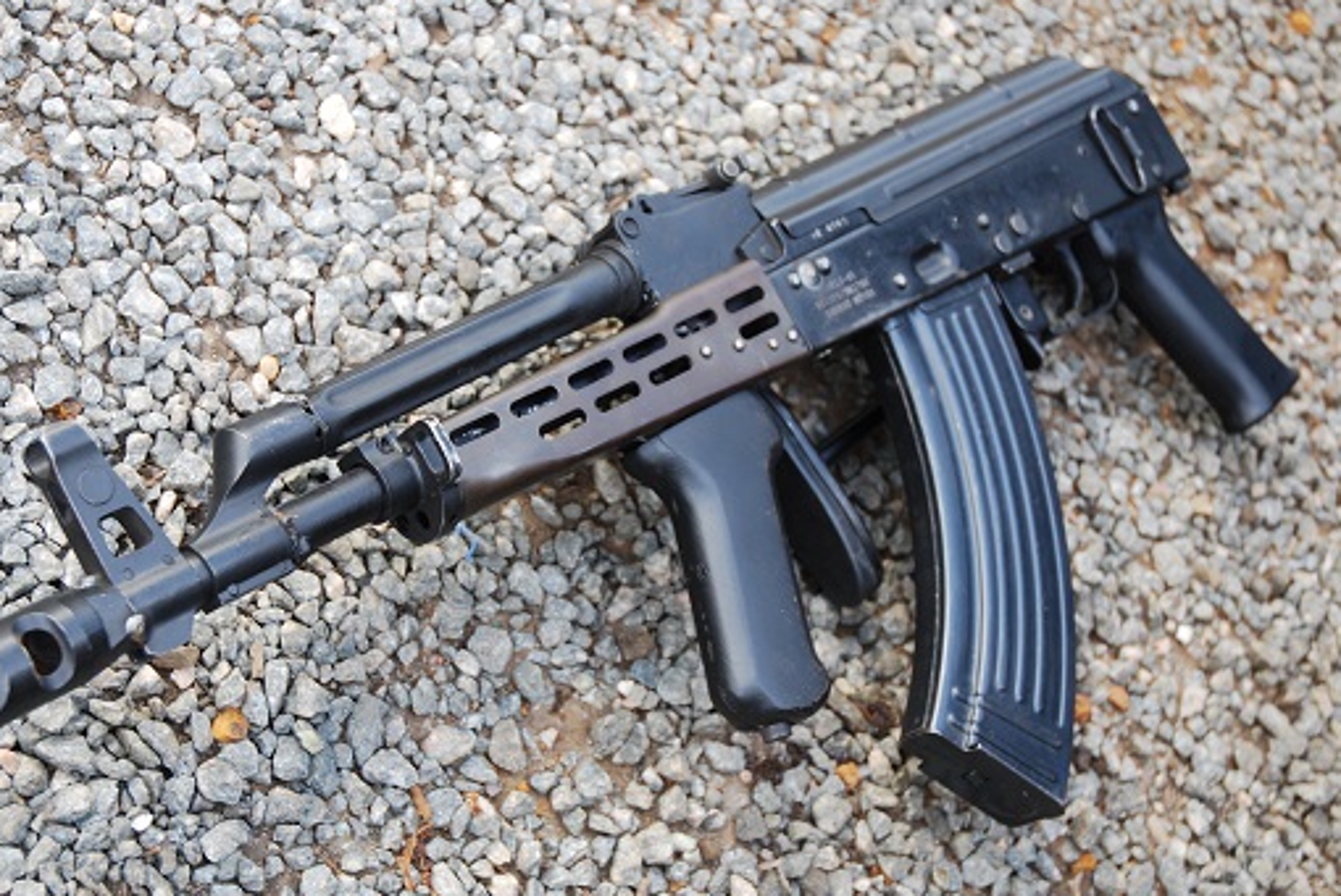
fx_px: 2237
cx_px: 578
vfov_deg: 22.7
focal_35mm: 60
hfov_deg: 33.3
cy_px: 498
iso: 200
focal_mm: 34
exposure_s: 1/100
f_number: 5
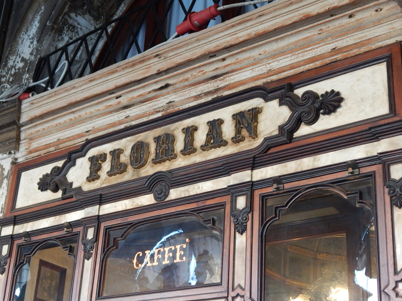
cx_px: 166
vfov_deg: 26.0
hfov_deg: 34.3
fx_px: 650
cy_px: 193
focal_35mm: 56
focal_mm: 7.7
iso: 180
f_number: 3.6
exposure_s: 1/30
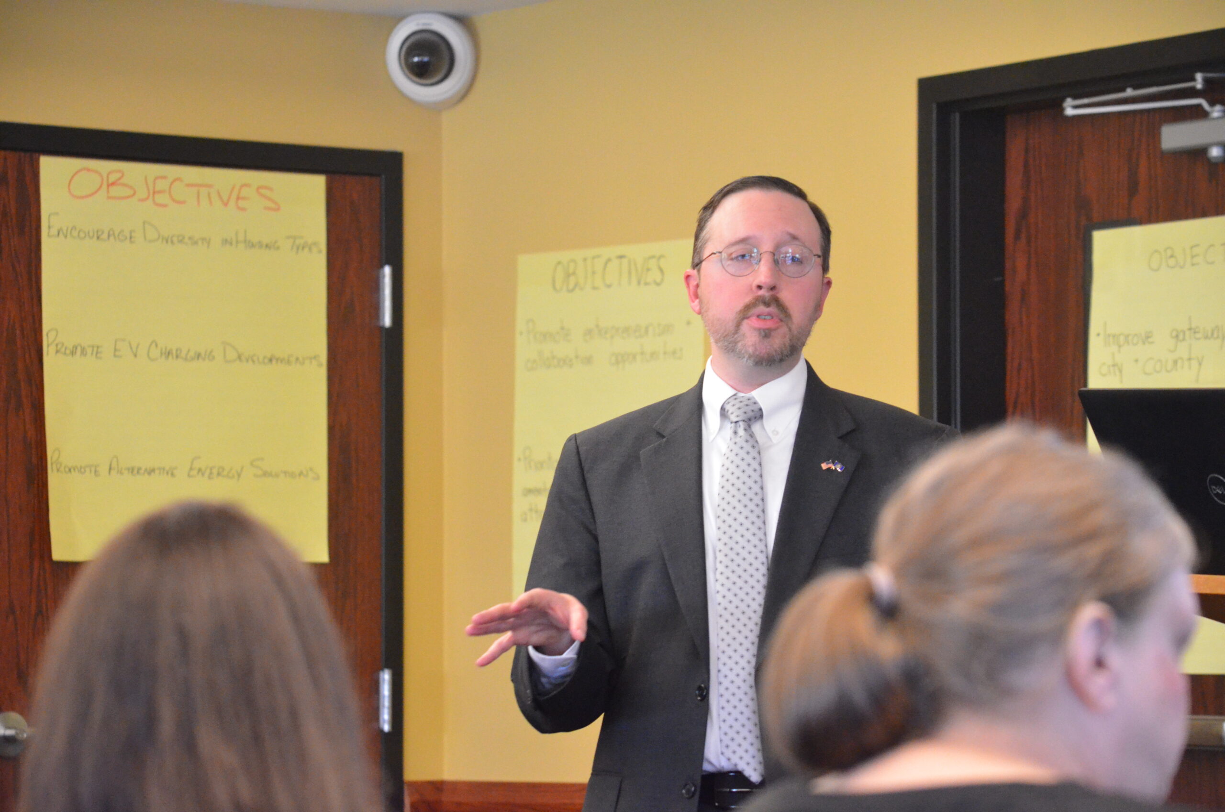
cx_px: 612
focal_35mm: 150
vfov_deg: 9.1
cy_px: 406
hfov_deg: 13.7
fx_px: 5094
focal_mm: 100
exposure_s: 1/160
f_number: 6.3
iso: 5000
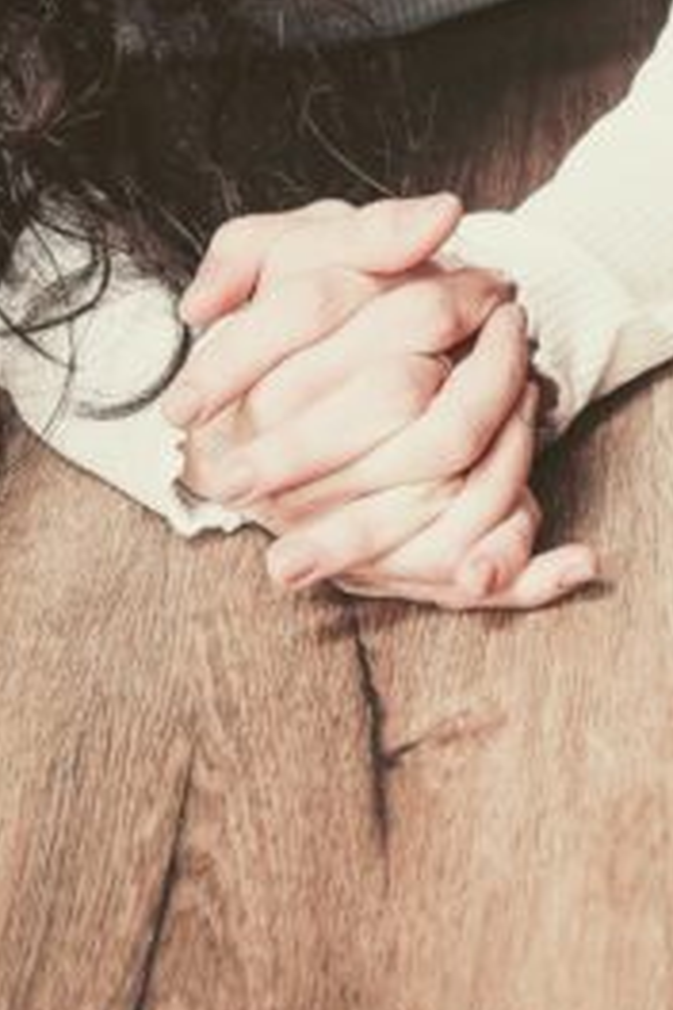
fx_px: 4570
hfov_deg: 8.3
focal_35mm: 163
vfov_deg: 12.0
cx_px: 857
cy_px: -528
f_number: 6.3
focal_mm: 42
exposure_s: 1/160
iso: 200
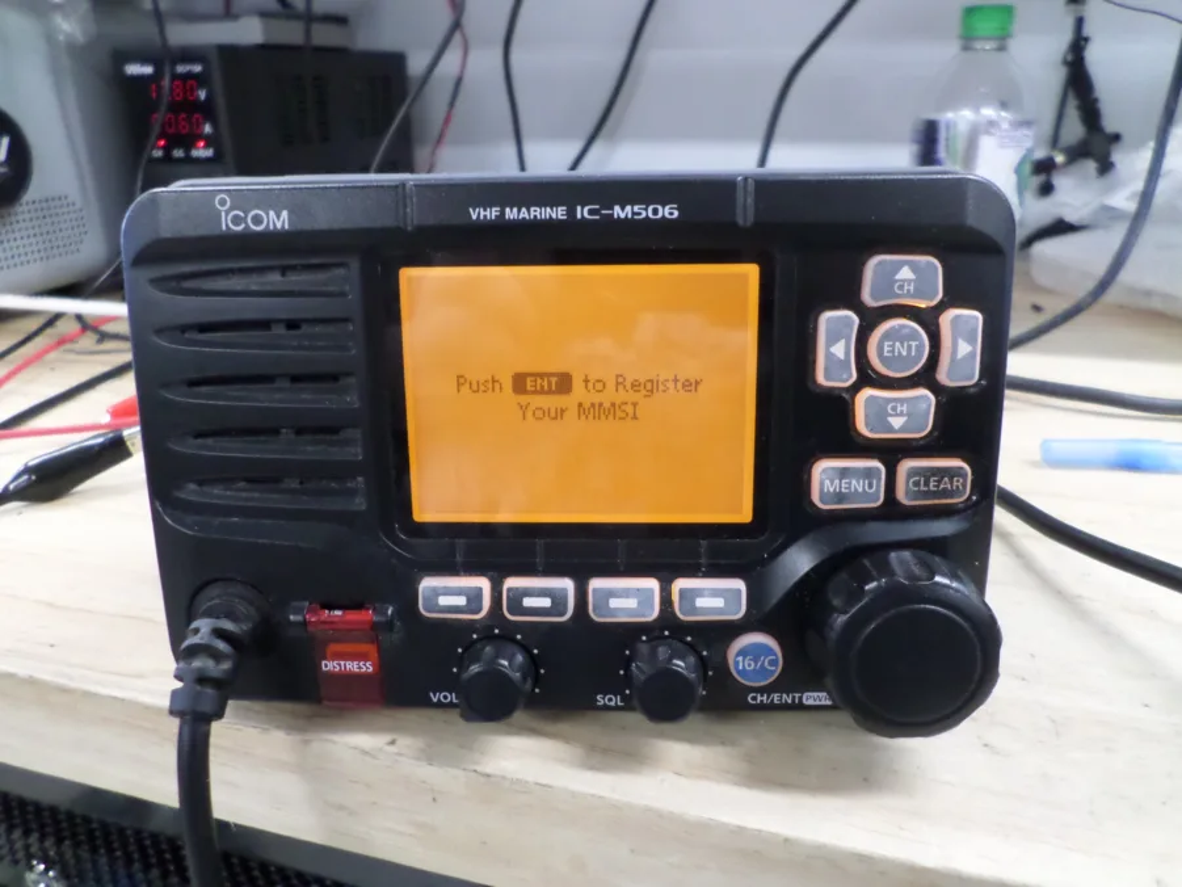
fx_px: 854
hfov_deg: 69.4
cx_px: 591
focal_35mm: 25
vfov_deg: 54.9
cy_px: 444
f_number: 2.5
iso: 400
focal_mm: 4.5
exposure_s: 1/30
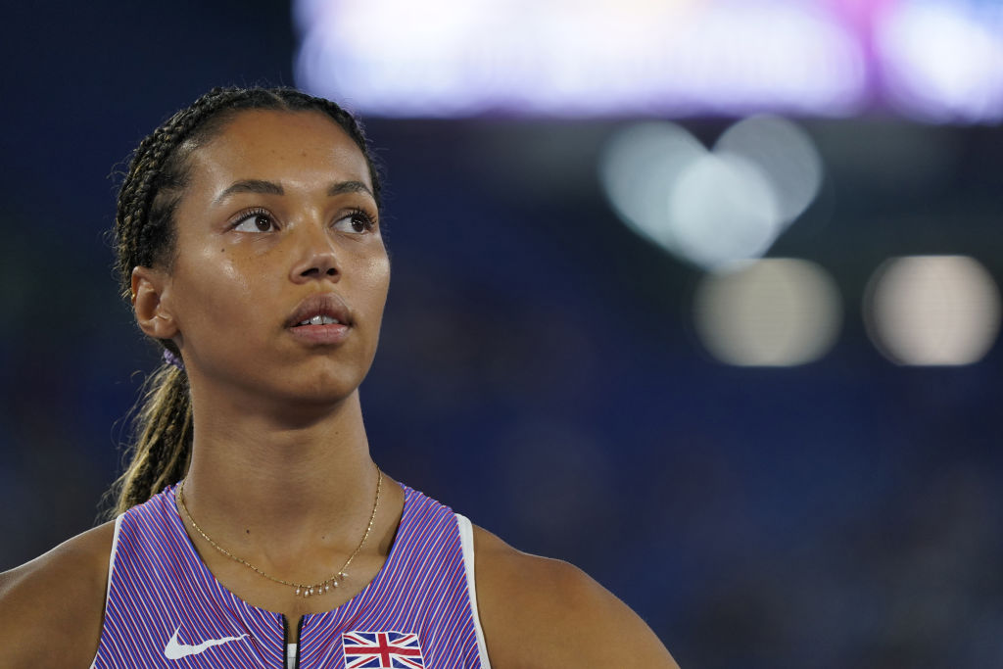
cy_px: 334
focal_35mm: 470
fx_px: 13096
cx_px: 502
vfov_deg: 2.9
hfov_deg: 4.4
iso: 2500
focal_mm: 470
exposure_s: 1/500
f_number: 6.3
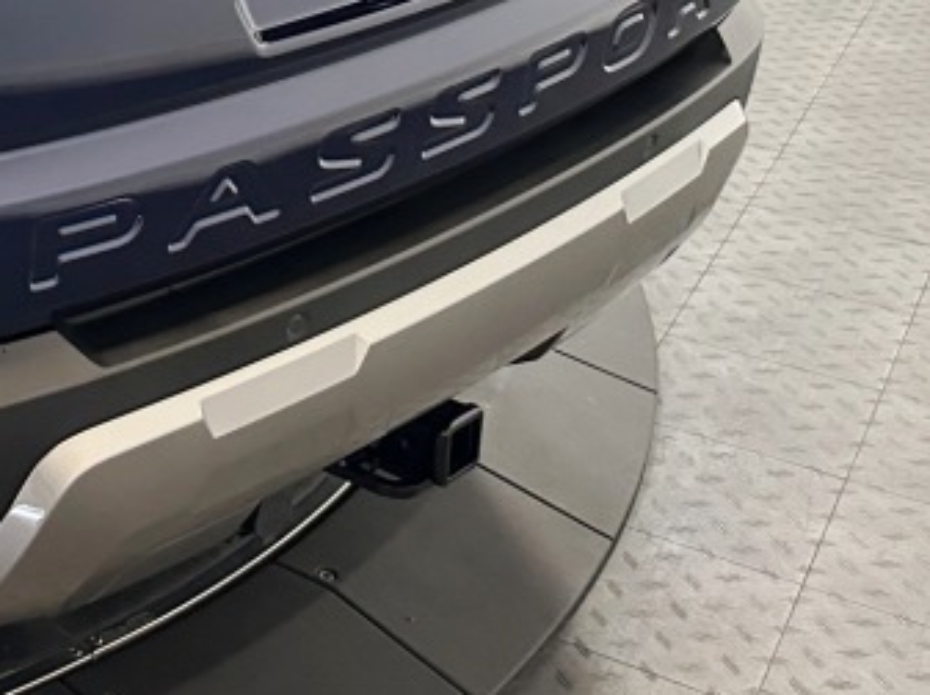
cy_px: -88
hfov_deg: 23.1
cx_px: -339
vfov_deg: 19.2
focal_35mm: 73
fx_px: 1959
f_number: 1.78
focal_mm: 6.86
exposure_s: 1/60
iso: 640
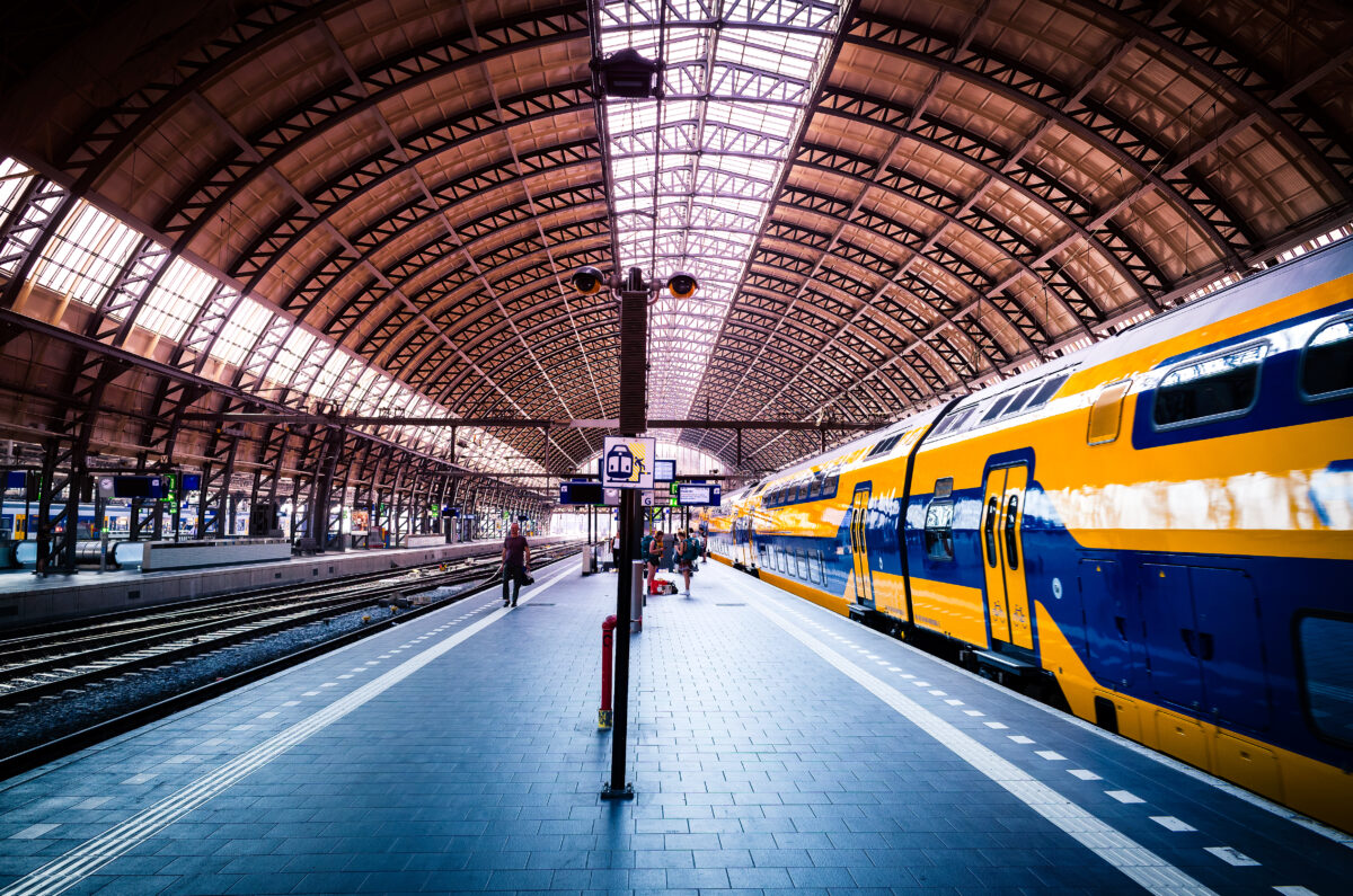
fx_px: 1050
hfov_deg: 65.6
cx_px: 676
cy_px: 448
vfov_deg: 46.2
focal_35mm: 28
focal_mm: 18.3
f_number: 5
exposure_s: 1/80
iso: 200
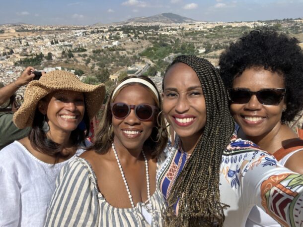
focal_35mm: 23
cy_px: 114
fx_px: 201
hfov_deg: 73.9
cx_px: 152
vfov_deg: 58.9
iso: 32
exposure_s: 1/636
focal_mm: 2.71
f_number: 2.2
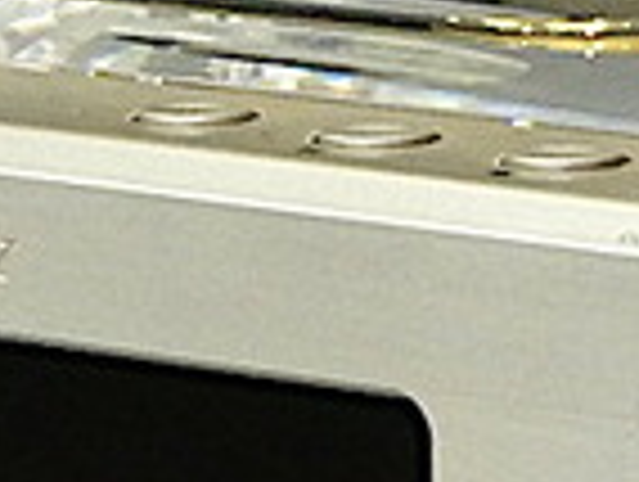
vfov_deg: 4.4
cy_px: 414
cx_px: 765
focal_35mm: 338
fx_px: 6250
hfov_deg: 5.8
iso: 400
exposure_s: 1/8
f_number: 6.3
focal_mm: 9
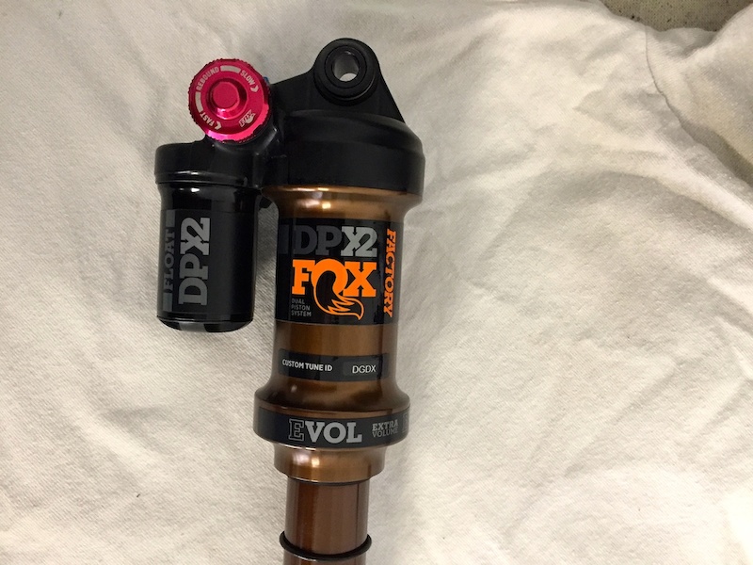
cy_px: 282
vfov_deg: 48.2
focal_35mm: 29
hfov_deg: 61.7
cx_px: 376
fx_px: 631
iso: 200
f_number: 2.2
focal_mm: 4.15
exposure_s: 1/30
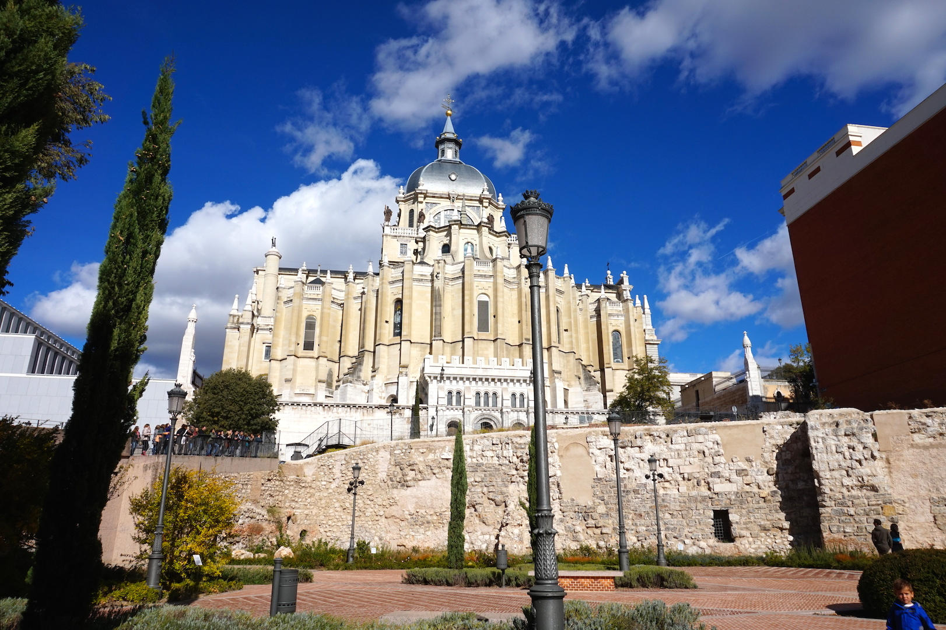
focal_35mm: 24
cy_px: 315
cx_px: 473
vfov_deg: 53.1
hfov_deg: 73.8
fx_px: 630
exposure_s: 1/200
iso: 100
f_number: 14
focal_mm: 16
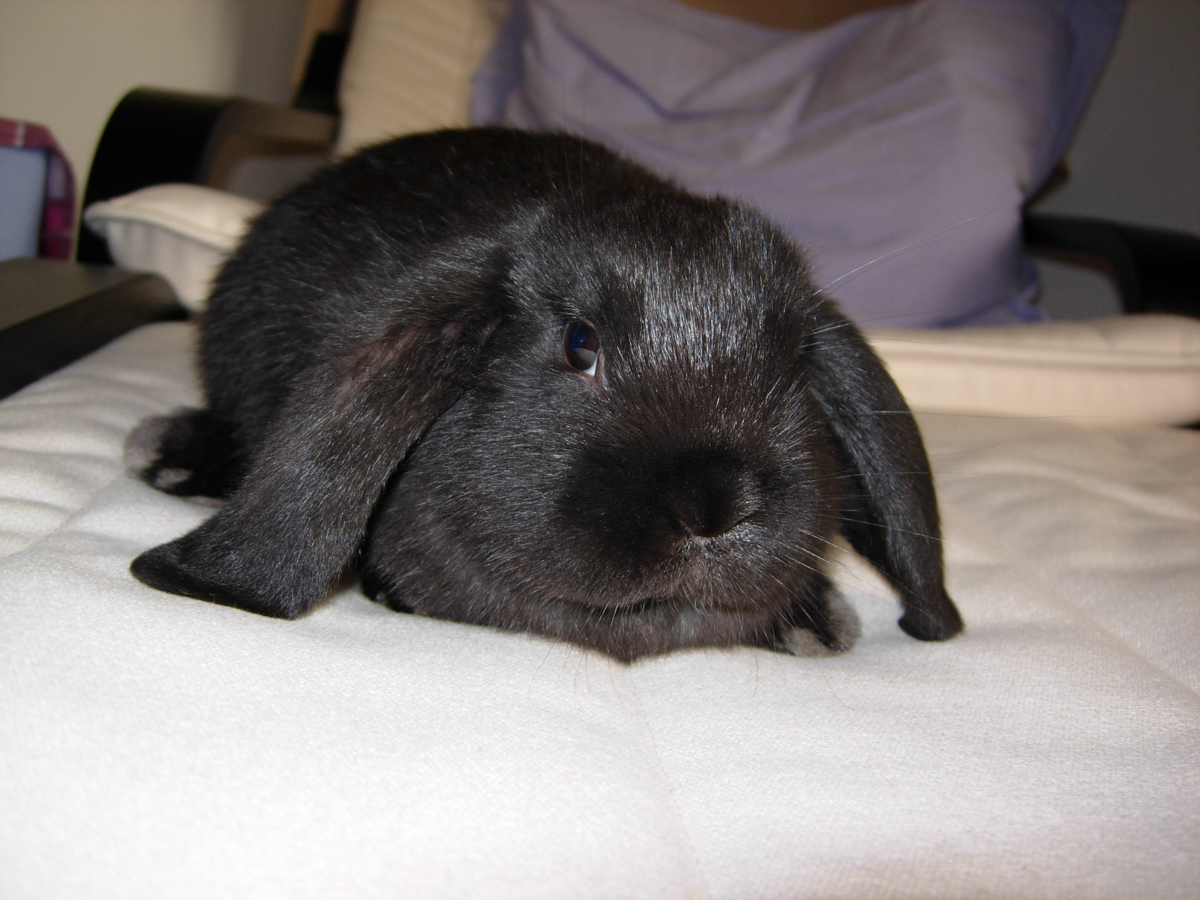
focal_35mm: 36
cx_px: 600
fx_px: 1248
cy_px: 450
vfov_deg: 39.7
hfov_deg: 51.4
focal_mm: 7.5
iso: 50
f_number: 2.7
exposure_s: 1/45.2
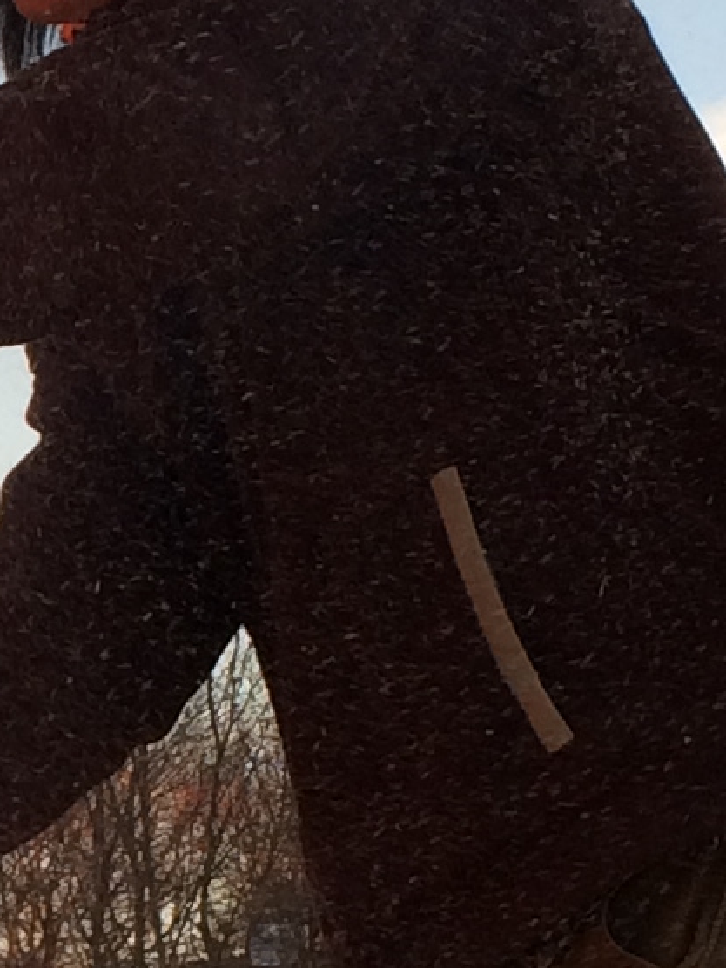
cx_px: -555
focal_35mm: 176
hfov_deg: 8.2
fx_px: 4922
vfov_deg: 11.2
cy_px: 752
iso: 50
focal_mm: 4.12
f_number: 2.2
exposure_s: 1/120
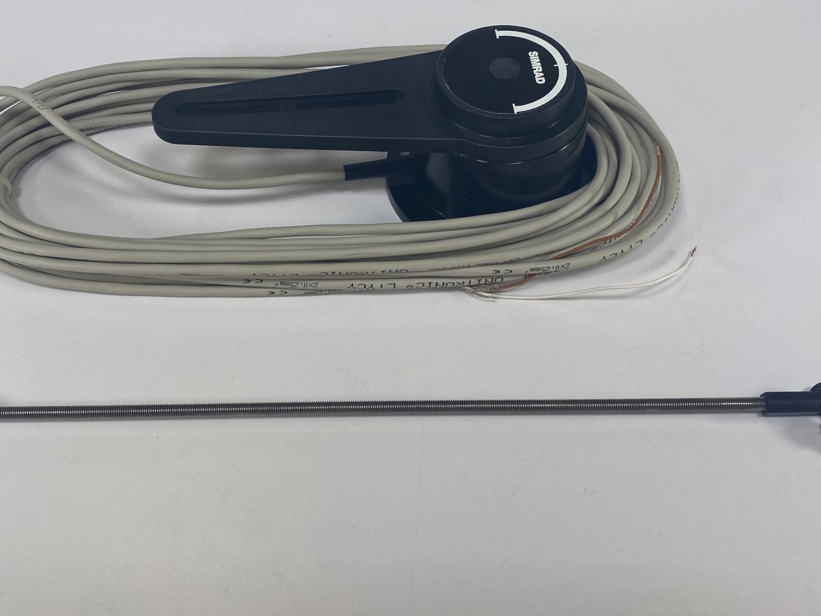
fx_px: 972
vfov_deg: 34.9
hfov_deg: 45.7
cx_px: 372
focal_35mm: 41
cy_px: 222
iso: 32
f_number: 1.8
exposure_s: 1/390
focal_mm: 4.25
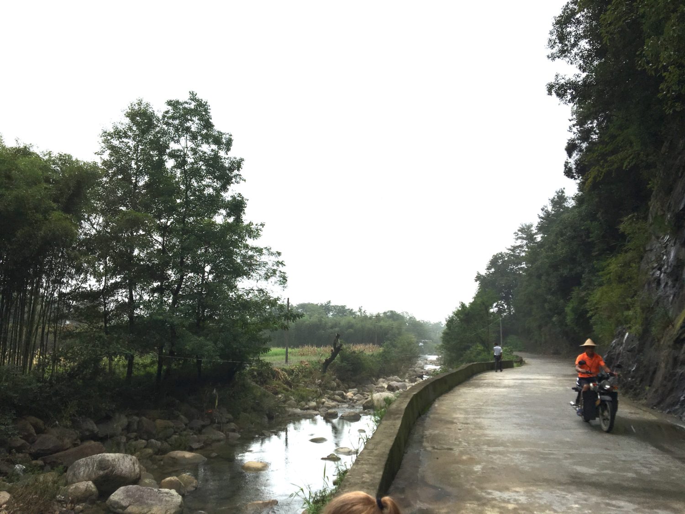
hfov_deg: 61.7
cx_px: 342
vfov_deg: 48.2
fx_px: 574
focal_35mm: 29
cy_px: 257
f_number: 2.2
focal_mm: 4.15
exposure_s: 1/527
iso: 25
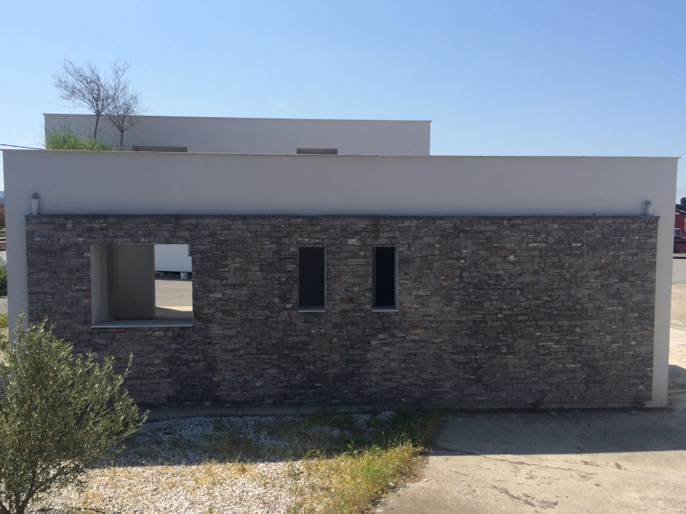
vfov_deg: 48.2
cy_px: 257
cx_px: 343
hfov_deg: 61.7
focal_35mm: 29
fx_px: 575
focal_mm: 4.15
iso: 32
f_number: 2.2
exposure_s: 1/2740
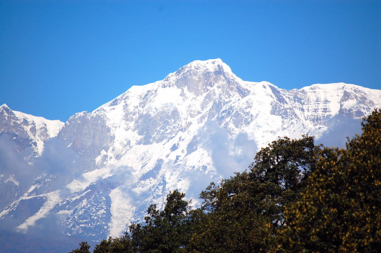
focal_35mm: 300
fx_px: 3172
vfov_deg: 4.6
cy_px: 126
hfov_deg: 6.9
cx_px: 190
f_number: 5.6
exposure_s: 1/2000
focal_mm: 200
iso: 220
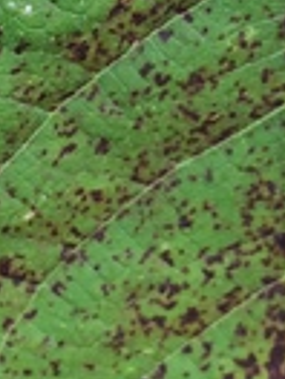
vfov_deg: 10.9
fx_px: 1932
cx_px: 239
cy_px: -123
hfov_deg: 8.4
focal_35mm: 176
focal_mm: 4.15
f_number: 2.2
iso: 40
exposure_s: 1/60
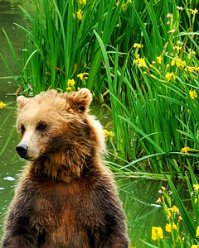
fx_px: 5849
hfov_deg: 1.9
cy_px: 186
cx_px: 117
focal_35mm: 795
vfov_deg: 2.4
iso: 100
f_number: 5.6
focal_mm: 105
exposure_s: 1/200
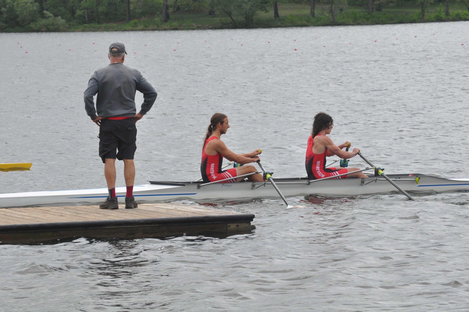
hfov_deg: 9.2
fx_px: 2928
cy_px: 156
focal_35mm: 225
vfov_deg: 6.1
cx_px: 234
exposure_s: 1/1250
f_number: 9
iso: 800
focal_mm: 150
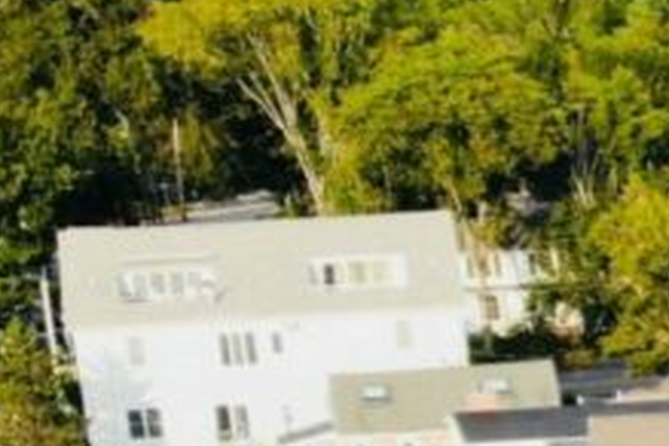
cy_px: 1126
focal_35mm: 175
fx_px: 3252
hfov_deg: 8.7
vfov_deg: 7.3
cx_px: 2254
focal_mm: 4.5
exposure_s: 1/482
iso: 100
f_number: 2.8
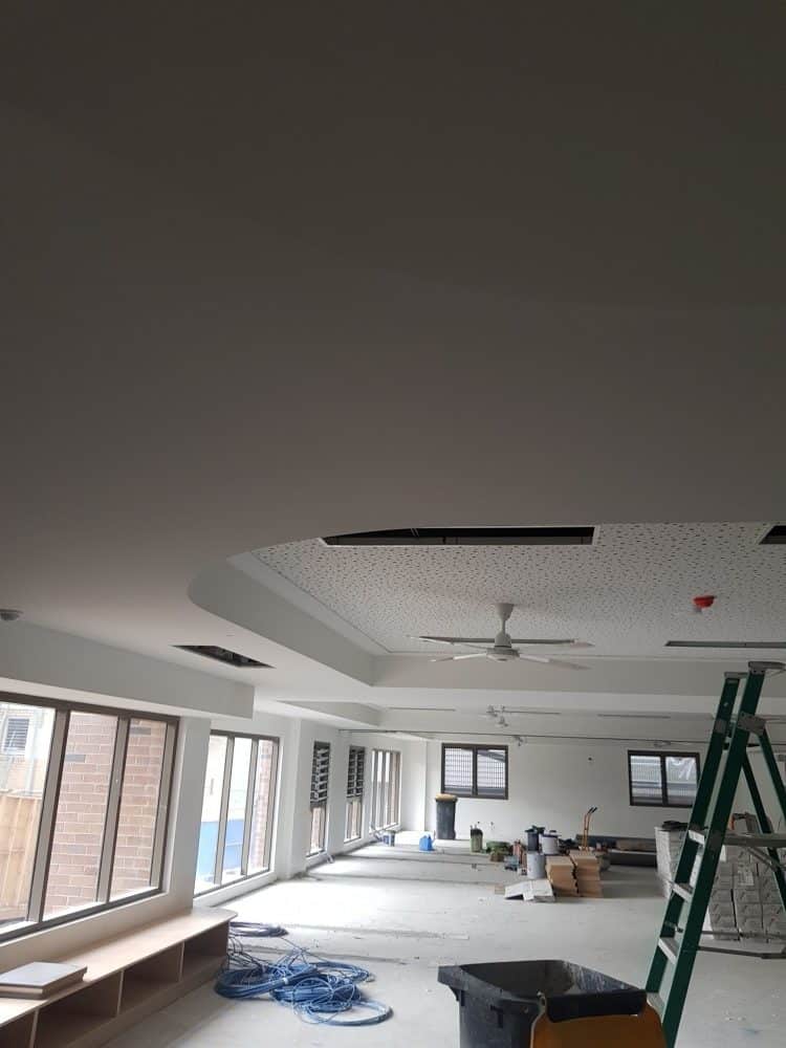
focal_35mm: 26
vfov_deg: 67.3
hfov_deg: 53.1
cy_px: 524
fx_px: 787
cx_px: 393
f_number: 1.7
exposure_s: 1/100
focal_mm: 4.2
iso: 64
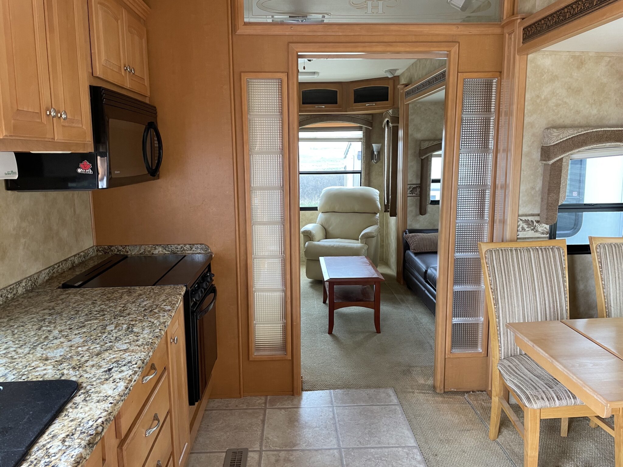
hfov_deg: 67.3
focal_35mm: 26
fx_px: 468
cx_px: 312
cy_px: 234
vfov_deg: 53.1
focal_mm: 4.2
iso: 125
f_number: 1.6
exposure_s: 1/60
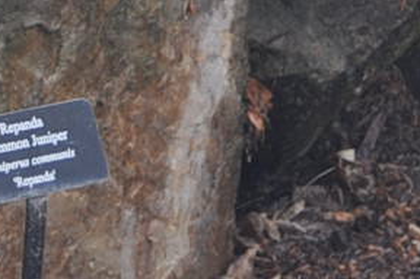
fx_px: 4938
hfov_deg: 4.8
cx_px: -370
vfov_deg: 3.1
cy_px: -714
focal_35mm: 424
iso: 200
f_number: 5.6
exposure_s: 1/125
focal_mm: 38
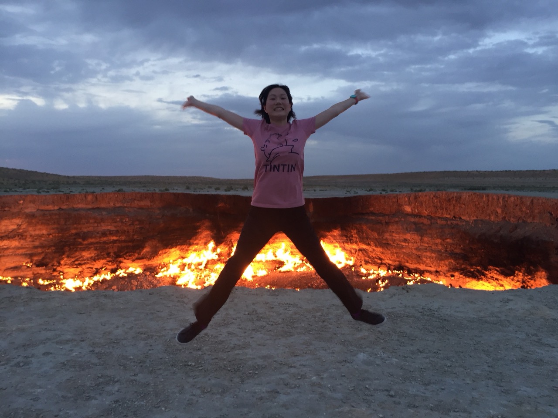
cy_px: 209
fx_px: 467
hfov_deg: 61.7
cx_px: 279
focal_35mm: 29
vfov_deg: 48.2
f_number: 2.2
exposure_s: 1/33
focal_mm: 4.15
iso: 50
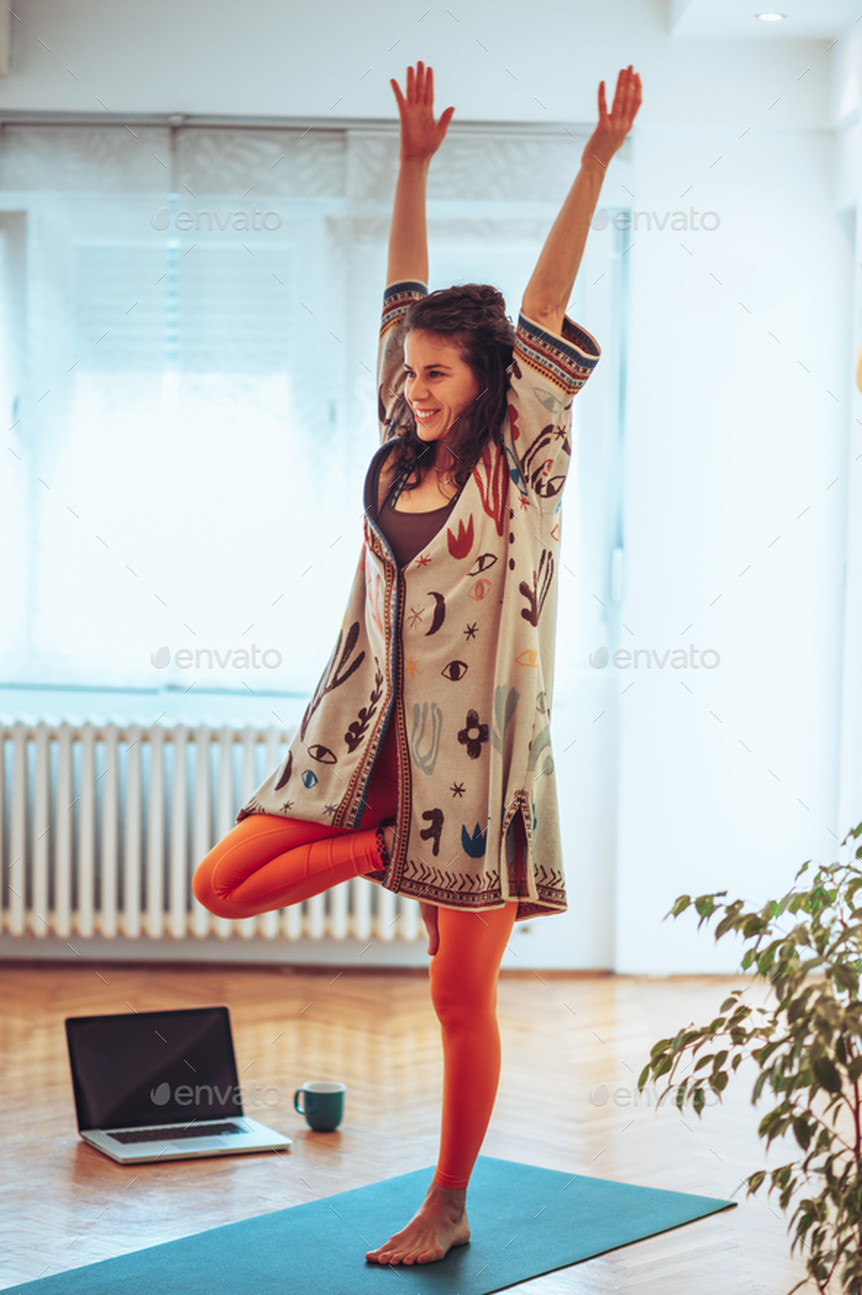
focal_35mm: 85
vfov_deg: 23.9
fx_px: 3057
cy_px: 648
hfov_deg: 16.0
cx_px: 431
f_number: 1.8
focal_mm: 85
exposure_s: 1/125
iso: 400
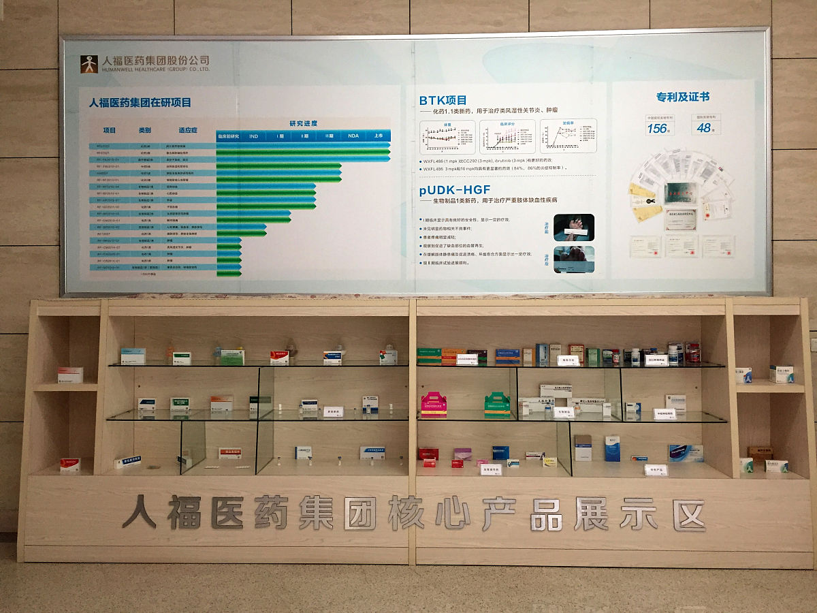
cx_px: 408
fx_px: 684
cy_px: 306
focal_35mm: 29
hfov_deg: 61.7
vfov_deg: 48.2
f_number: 2.2
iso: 160
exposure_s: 1/33
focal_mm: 4.15
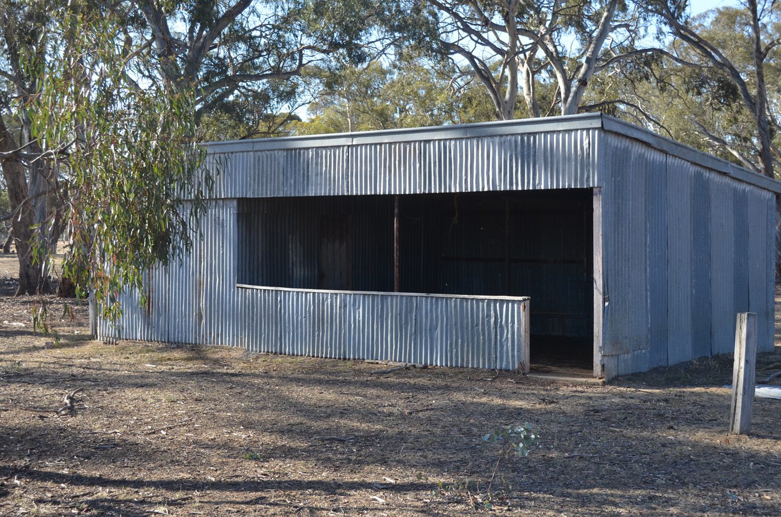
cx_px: 390
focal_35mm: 54
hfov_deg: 37.0
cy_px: 258
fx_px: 1169
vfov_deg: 24.9
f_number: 7.1
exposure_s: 1/200
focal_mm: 36
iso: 200
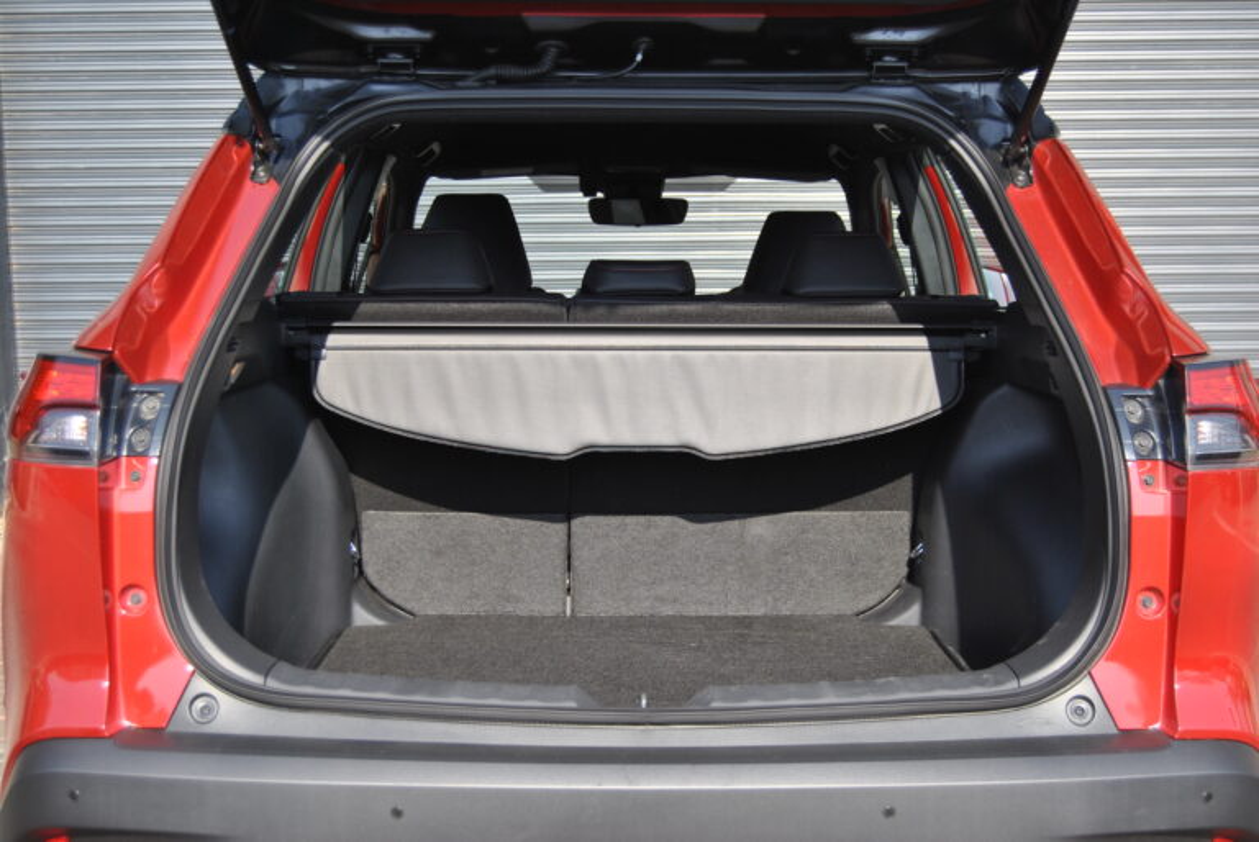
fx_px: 1681
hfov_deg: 41.1
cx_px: 630
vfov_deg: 28.1
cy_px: 421
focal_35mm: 48
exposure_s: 1/500
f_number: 4.5
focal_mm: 32
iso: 220
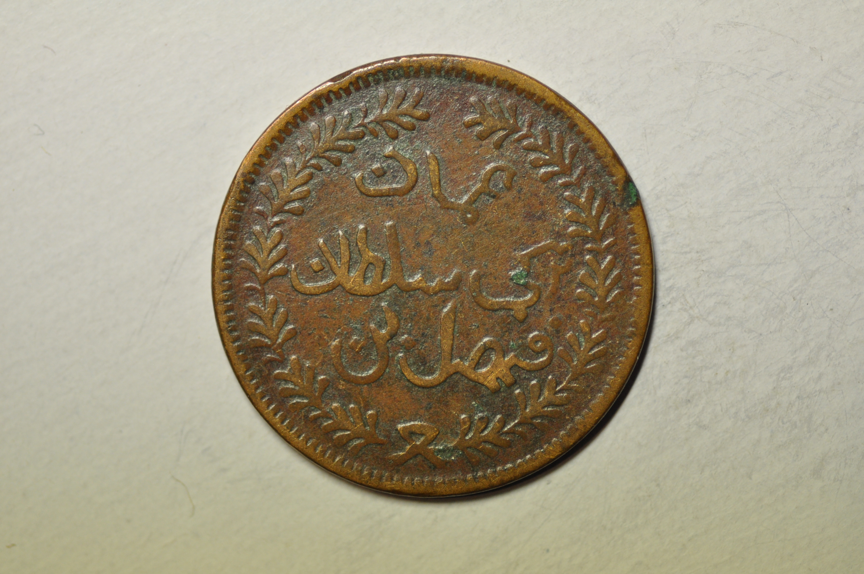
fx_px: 2157
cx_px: 432
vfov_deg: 15.2
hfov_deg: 22.6
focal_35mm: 90
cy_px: 287
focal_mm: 60
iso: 720
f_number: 4
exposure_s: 1/250
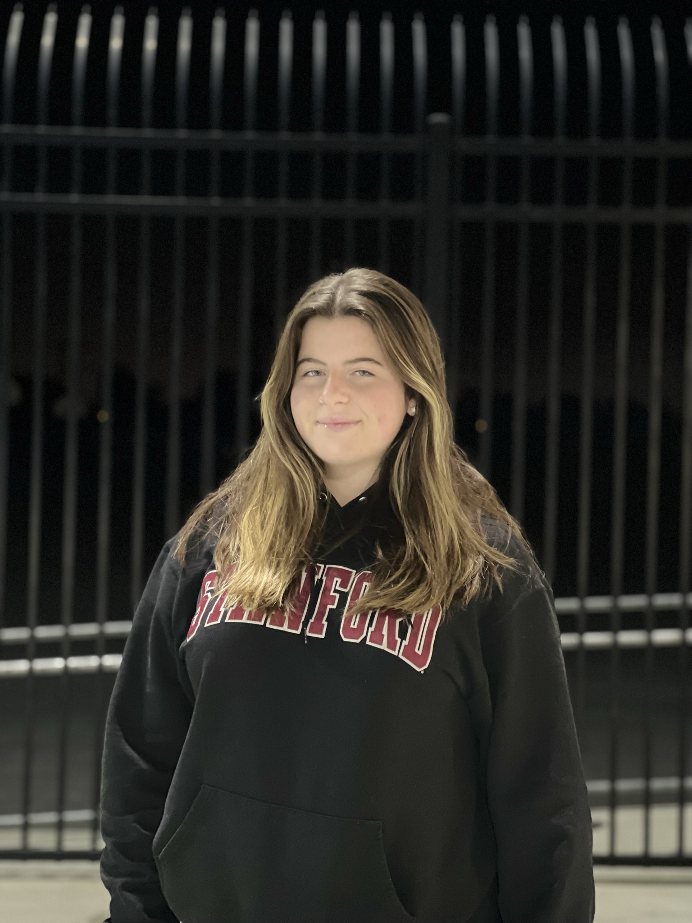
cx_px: 346
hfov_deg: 19.1
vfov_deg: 25.3
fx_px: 2052
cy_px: 462
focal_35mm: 77
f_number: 2.8
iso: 400
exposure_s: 1/16
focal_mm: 9
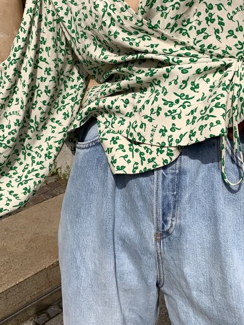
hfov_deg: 32.9
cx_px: 120
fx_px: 413
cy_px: 108
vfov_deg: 42.4
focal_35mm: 44
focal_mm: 2.87
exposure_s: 1/2123
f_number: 2.2
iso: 20
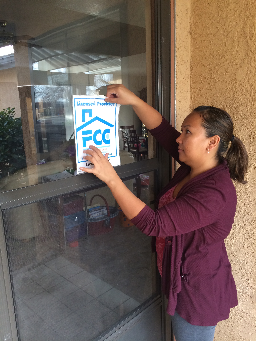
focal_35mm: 30
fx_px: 296
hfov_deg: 46.8
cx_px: 128
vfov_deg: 60.0
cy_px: 170
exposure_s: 1/30
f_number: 2.2
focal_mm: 4.12
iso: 64
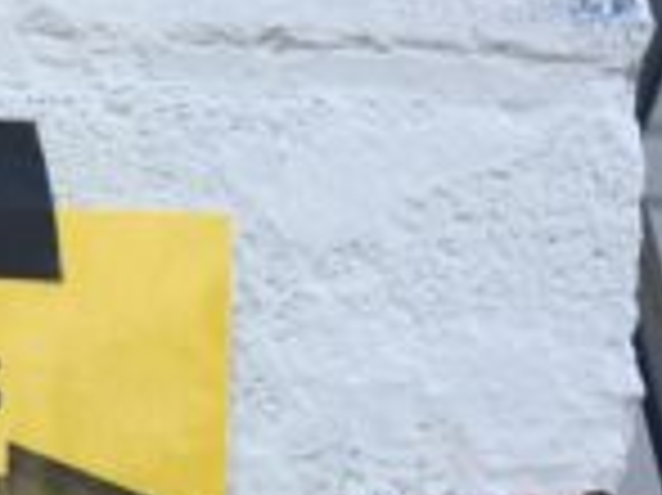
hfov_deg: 21.5
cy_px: 596
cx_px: -151
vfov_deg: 16.8
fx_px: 1605
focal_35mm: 84
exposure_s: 1/628
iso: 32
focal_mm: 4.15
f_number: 2.2
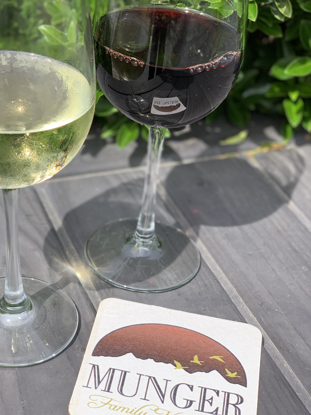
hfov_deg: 20.4
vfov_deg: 27.0
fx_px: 862
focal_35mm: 72
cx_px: 100
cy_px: 170
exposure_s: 1/489
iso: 16
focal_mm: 6
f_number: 2.4
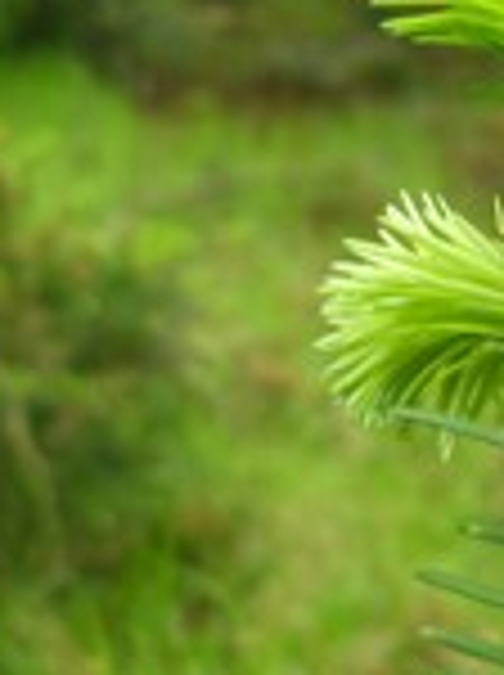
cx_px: 596
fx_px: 1869
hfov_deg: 14.9
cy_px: 558
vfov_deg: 20.2
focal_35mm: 96
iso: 80
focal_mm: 6
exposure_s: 1/90
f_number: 2.7
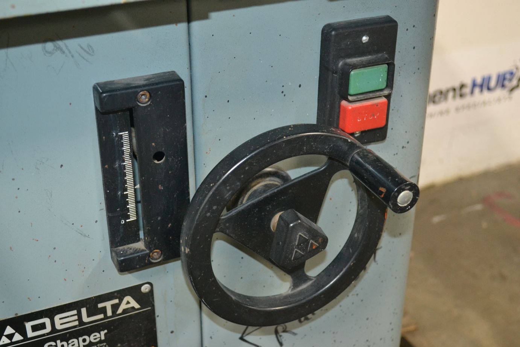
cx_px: 260
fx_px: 758
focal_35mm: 52
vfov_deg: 25.7
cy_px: 174
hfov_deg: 37.9
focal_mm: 35
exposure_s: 1/60
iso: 2000
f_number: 5
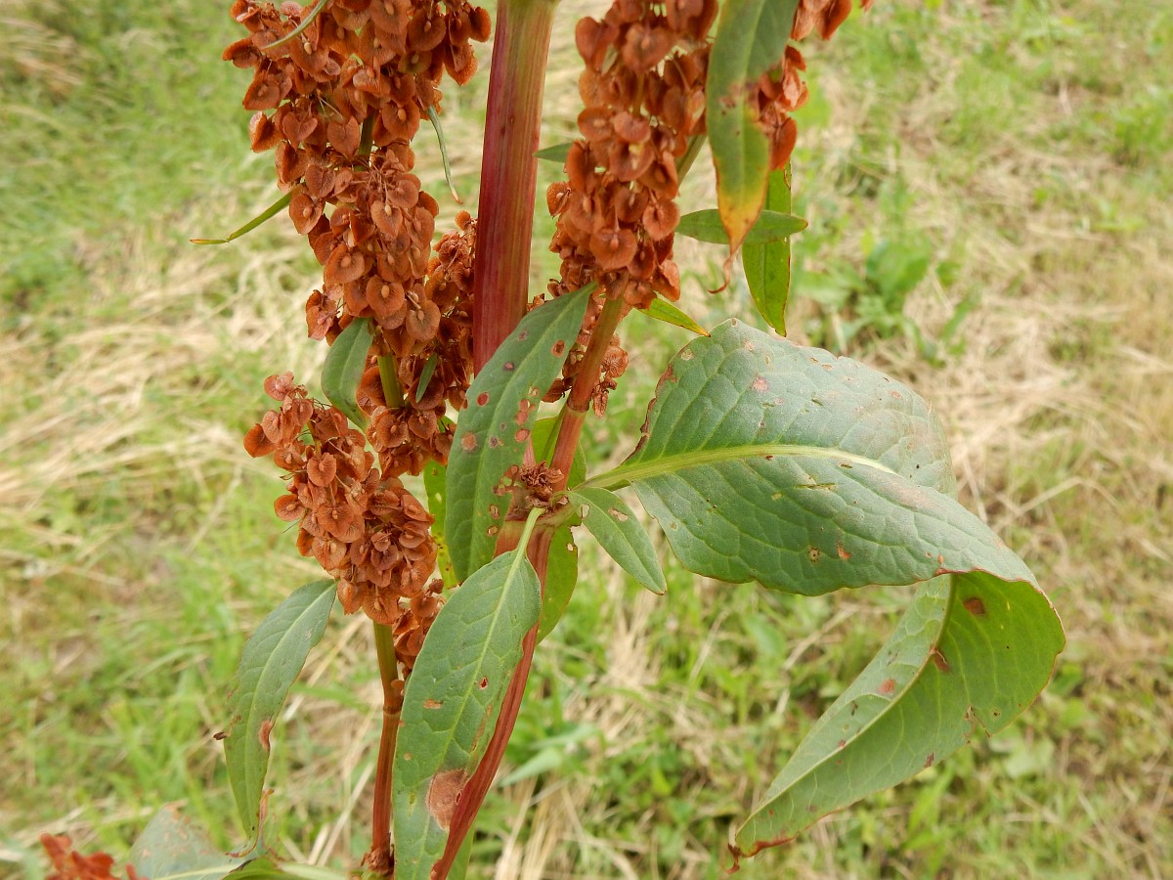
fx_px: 1220
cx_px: 586
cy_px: 440
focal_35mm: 36
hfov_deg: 51.4
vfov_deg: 39.7
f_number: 4
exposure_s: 1/250
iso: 125
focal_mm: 6.4
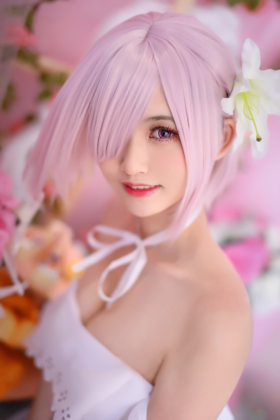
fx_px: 584
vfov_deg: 39.6
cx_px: 140
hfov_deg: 27.0
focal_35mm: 50
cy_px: 210
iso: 400
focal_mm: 50
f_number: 1.4
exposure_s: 1/80
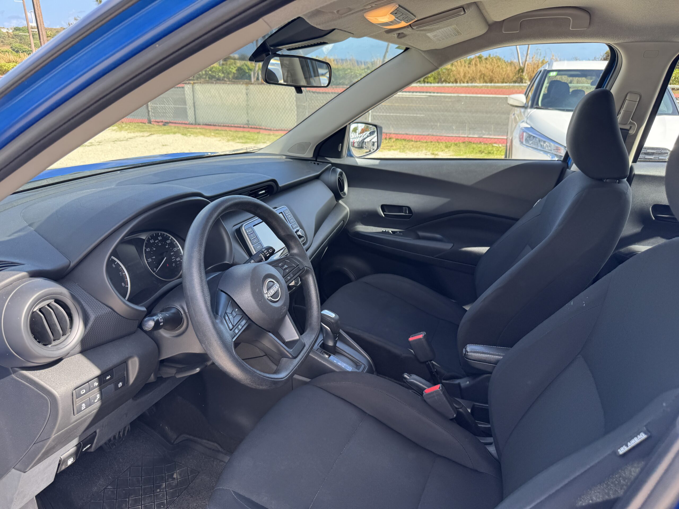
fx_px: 471
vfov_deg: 56.8
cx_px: 340
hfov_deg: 71.6
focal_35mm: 24
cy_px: 254
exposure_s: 1/495
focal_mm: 6.76
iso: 80
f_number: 1.78
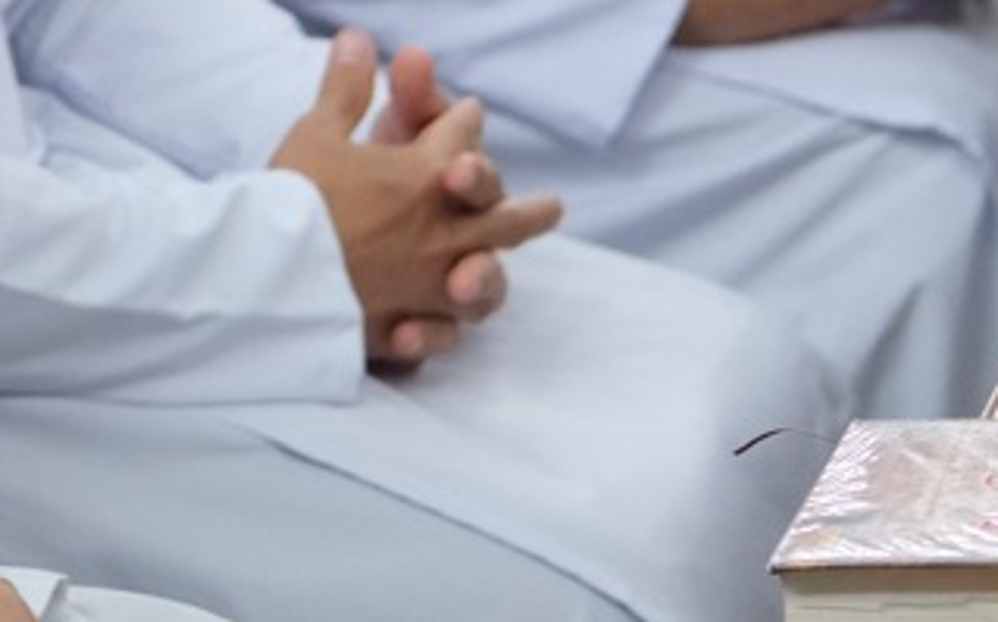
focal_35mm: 217
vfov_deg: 5.9
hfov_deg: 9.5
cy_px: -702
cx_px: -313
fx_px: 5899
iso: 2000
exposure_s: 1/250
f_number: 2.8
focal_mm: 35
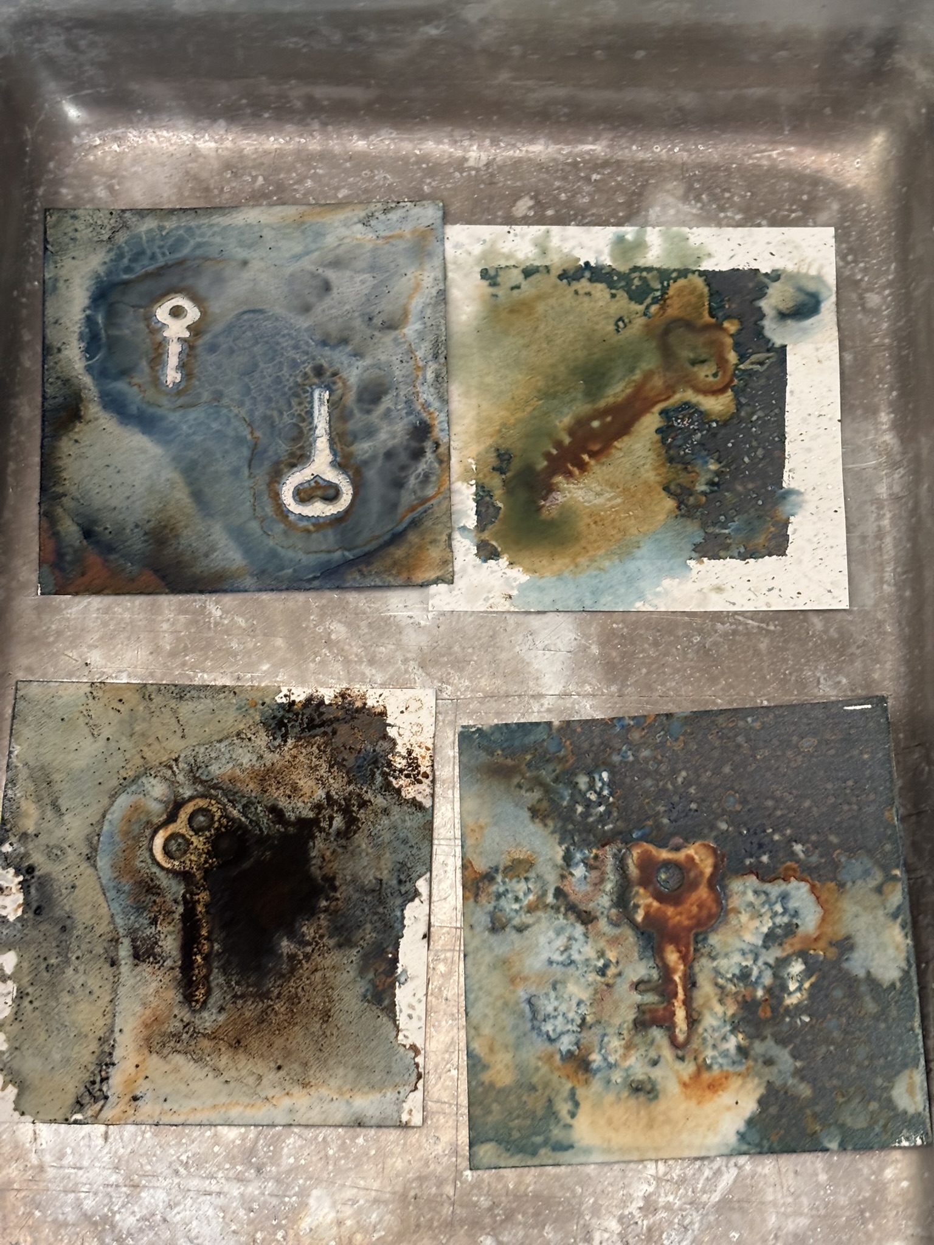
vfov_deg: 36.8
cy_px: 622
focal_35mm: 52
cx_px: 467
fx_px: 1871
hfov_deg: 28.0
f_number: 1.6
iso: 320
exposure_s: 1/34
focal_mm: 5.96
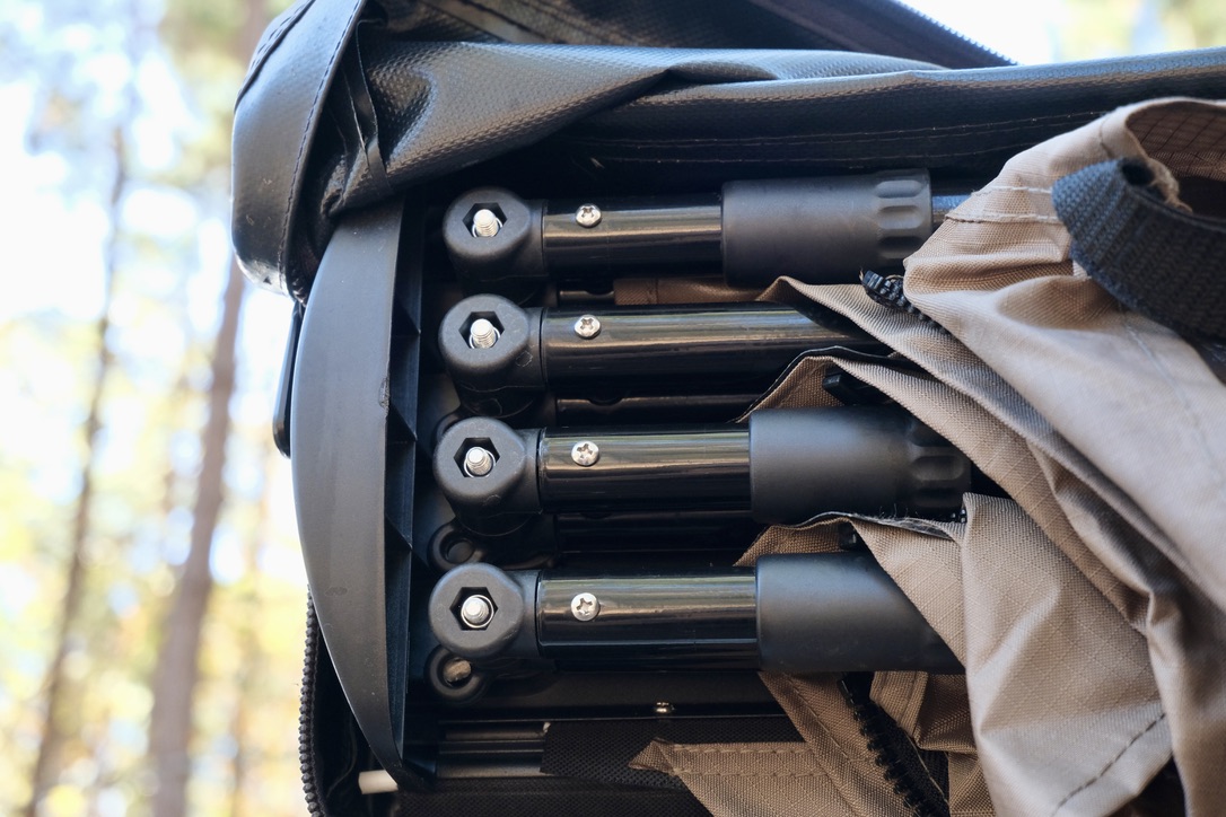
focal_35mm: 59
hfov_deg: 33.9
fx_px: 2009
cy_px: 408
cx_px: 613
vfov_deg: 23.0
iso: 1250
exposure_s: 1/120
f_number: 5.6
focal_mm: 39.6
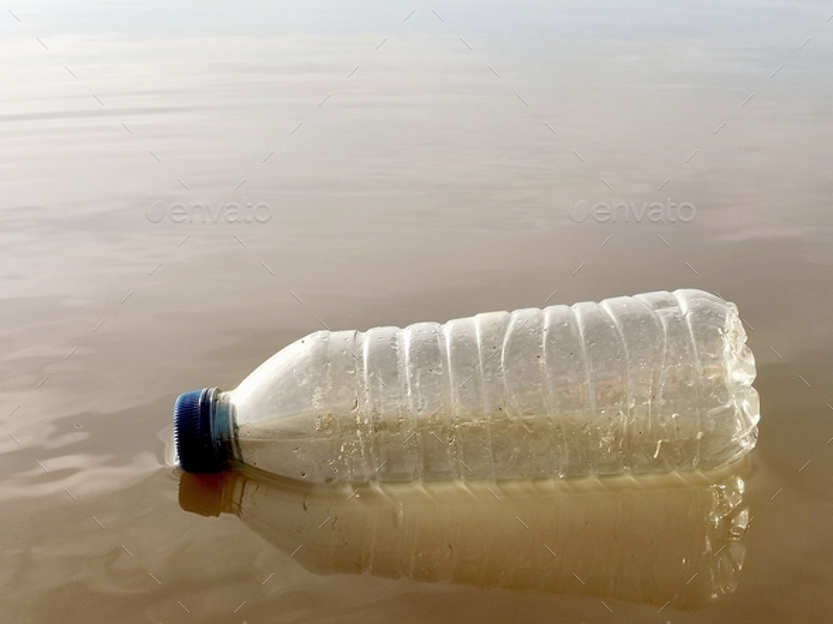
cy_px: 312
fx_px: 1299
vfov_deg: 27.0
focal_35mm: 54
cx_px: 416
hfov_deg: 35.6
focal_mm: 3.95
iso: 50
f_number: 1.8
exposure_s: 1/874
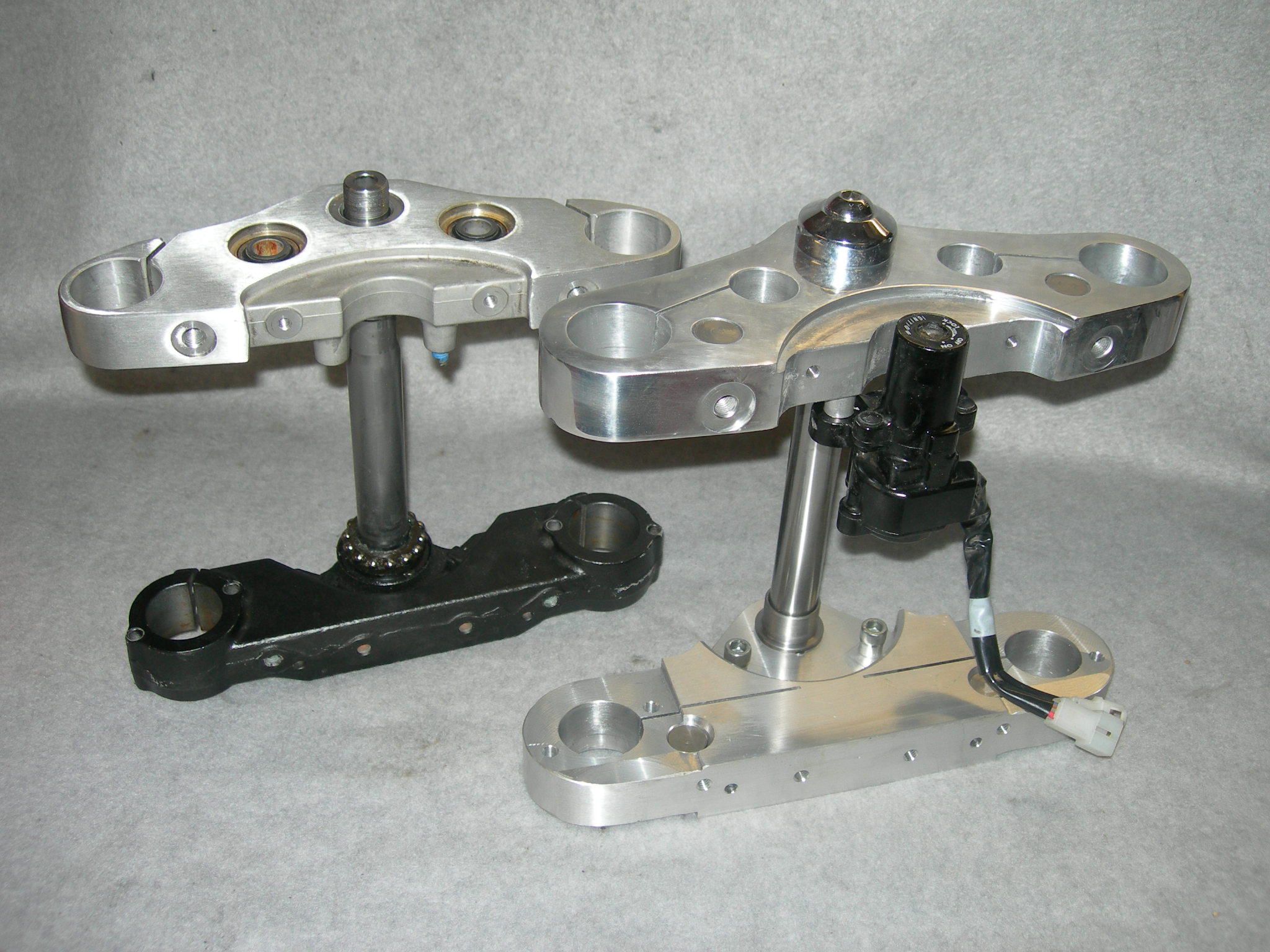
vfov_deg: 37.7
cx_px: 635
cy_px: 476
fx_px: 1394
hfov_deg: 49.0
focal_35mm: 38
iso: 50
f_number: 2.8
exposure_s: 1/60.1
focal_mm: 7.8
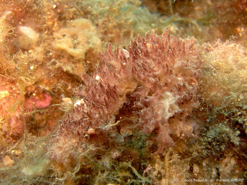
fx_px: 271
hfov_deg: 49.0
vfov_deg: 37.7
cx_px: 124
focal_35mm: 38
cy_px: 92
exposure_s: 1/60.1
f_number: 4.8
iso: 50
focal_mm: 7.8
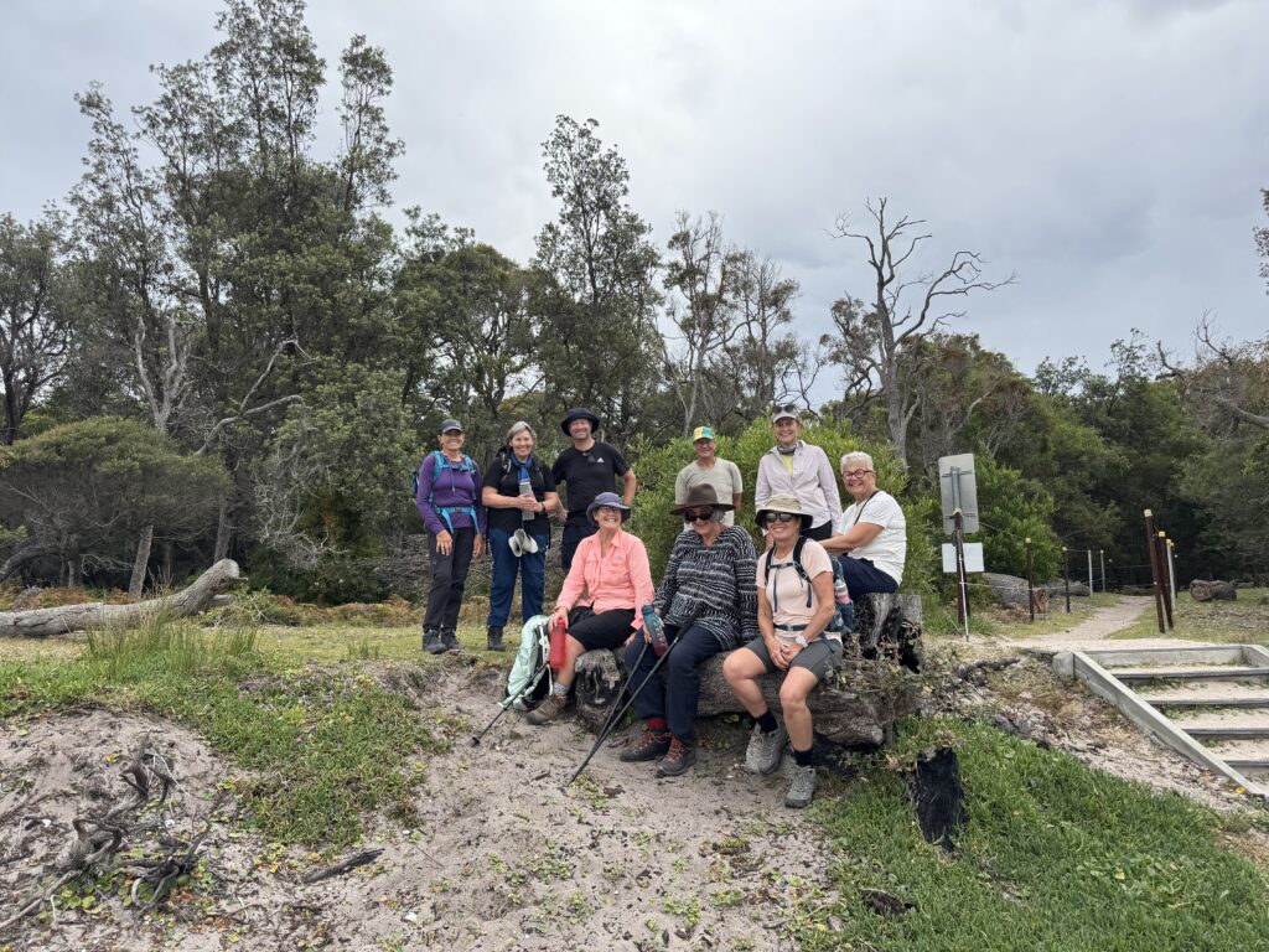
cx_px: 634
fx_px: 880
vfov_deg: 56.8
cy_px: 476
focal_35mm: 24
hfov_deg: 71.6
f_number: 1.78
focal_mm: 6.76
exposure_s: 1/1094
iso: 80
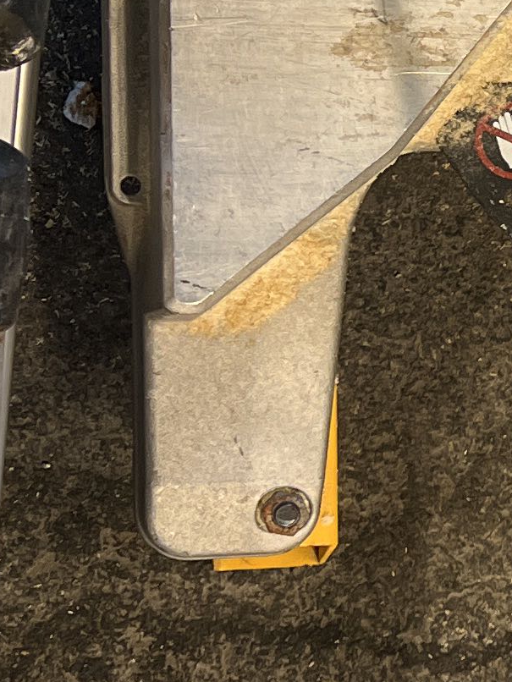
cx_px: 1126
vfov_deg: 15.2
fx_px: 2562
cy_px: 332
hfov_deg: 10.2
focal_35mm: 130
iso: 125
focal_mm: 5.7
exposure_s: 1/50
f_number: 1.5
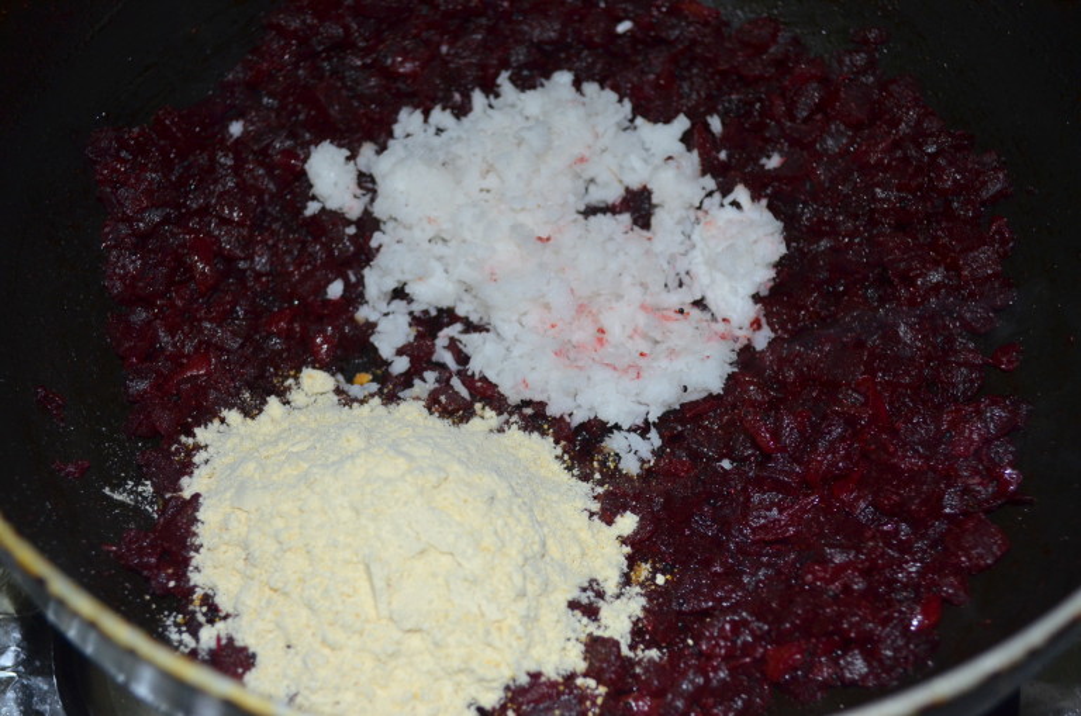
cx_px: 540
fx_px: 1573
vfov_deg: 25.7
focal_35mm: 52
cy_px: 358
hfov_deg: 37.9
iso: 1000
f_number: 5
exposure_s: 1/60
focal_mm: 35
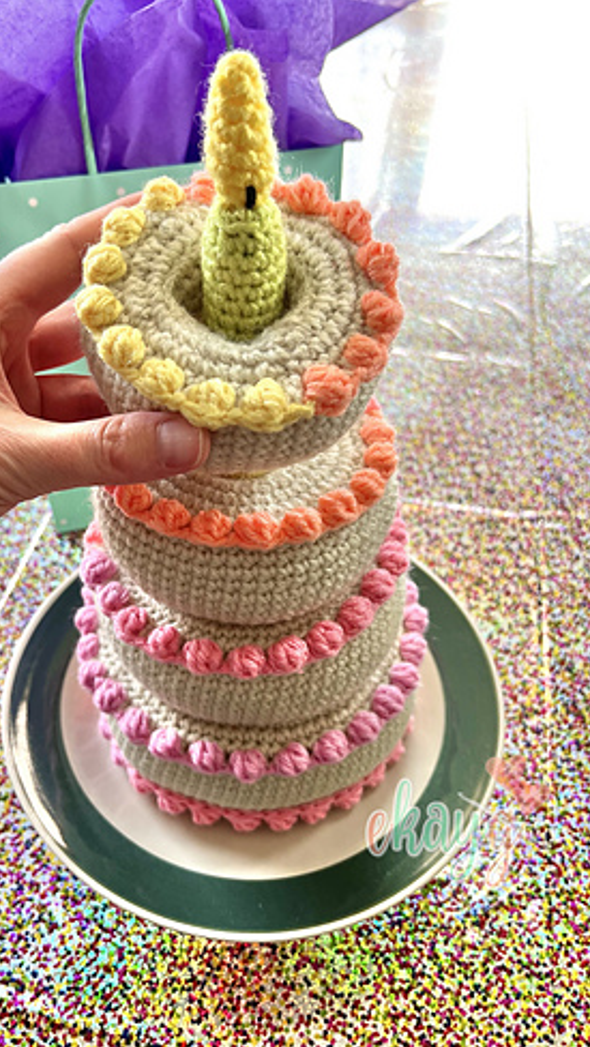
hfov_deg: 40.1
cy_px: 517
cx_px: 244
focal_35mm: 29
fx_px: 805
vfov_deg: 66.0
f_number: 1.5
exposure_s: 1/121
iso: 80
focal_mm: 5.7
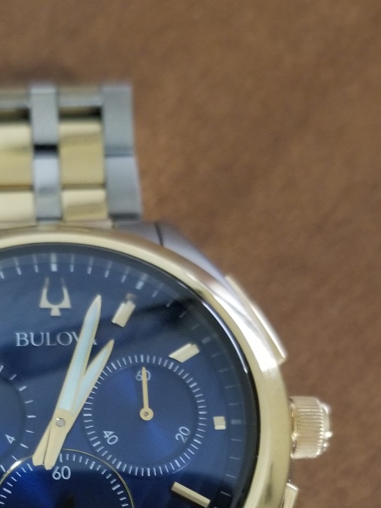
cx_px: 81
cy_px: 492
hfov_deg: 27.1
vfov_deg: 33.5
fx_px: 777
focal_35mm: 53
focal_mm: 4.25
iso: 500
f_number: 1.7
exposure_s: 1/10
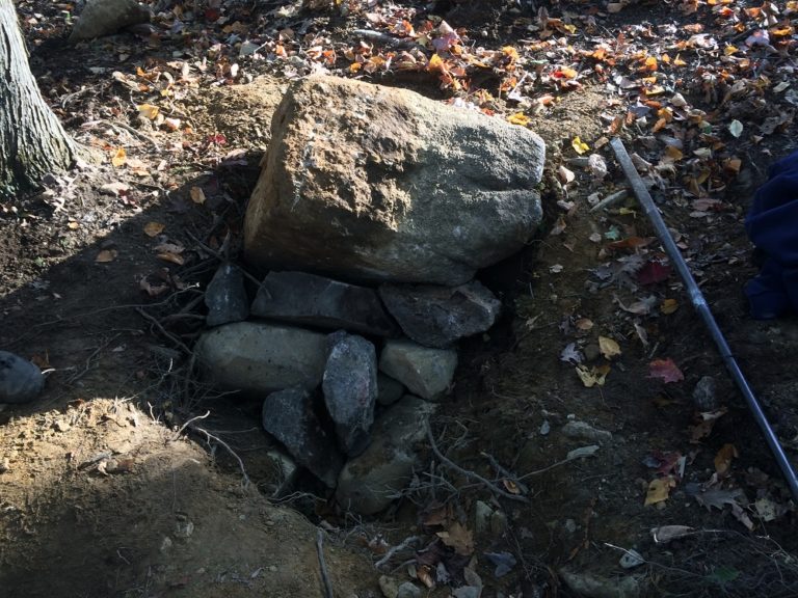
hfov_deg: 61.7
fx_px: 669
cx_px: 399
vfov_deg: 48.2
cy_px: 299
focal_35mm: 29
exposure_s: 1/60
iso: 50
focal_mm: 4.15
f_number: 2.2
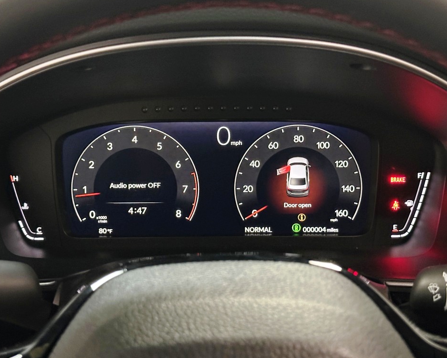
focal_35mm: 51
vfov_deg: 29.7
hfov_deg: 36.6
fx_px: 675
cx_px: 214
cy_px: 177
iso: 640
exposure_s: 1/24
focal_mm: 6.86
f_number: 1.78
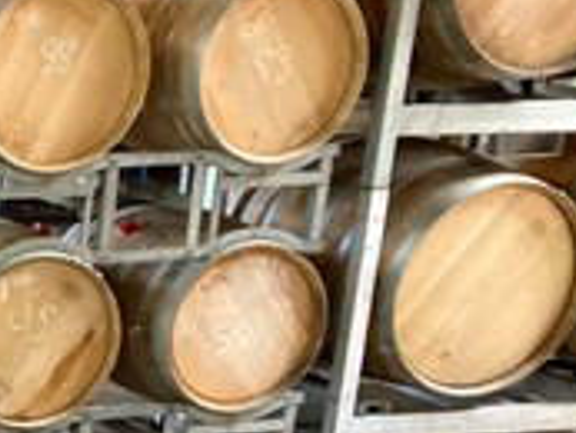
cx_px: -386
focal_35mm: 85
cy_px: 436
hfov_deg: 18.9
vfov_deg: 17.0
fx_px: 1415
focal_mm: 2.71
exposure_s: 1/60
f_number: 2.2
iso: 320
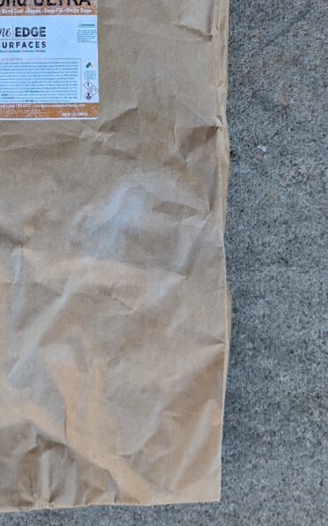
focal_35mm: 89
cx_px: 15
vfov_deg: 23.0
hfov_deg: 14.5
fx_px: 1274
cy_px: 116
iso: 46
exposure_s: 1/341
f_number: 1.85
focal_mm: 6.81
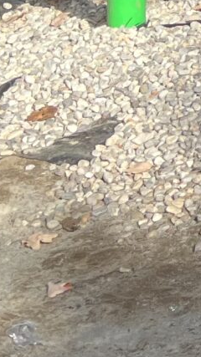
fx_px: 1612
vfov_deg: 11.3
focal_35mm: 170
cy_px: -390
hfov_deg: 5.9
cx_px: 846
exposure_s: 1/522
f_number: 1.6
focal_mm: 5.1
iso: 50
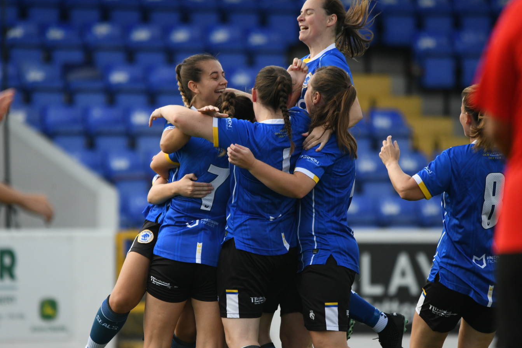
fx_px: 10496
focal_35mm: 724
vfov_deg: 1.9
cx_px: 228
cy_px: 192
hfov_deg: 2.8
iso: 2000
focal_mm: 600
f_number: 6.3
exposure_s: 1/3200
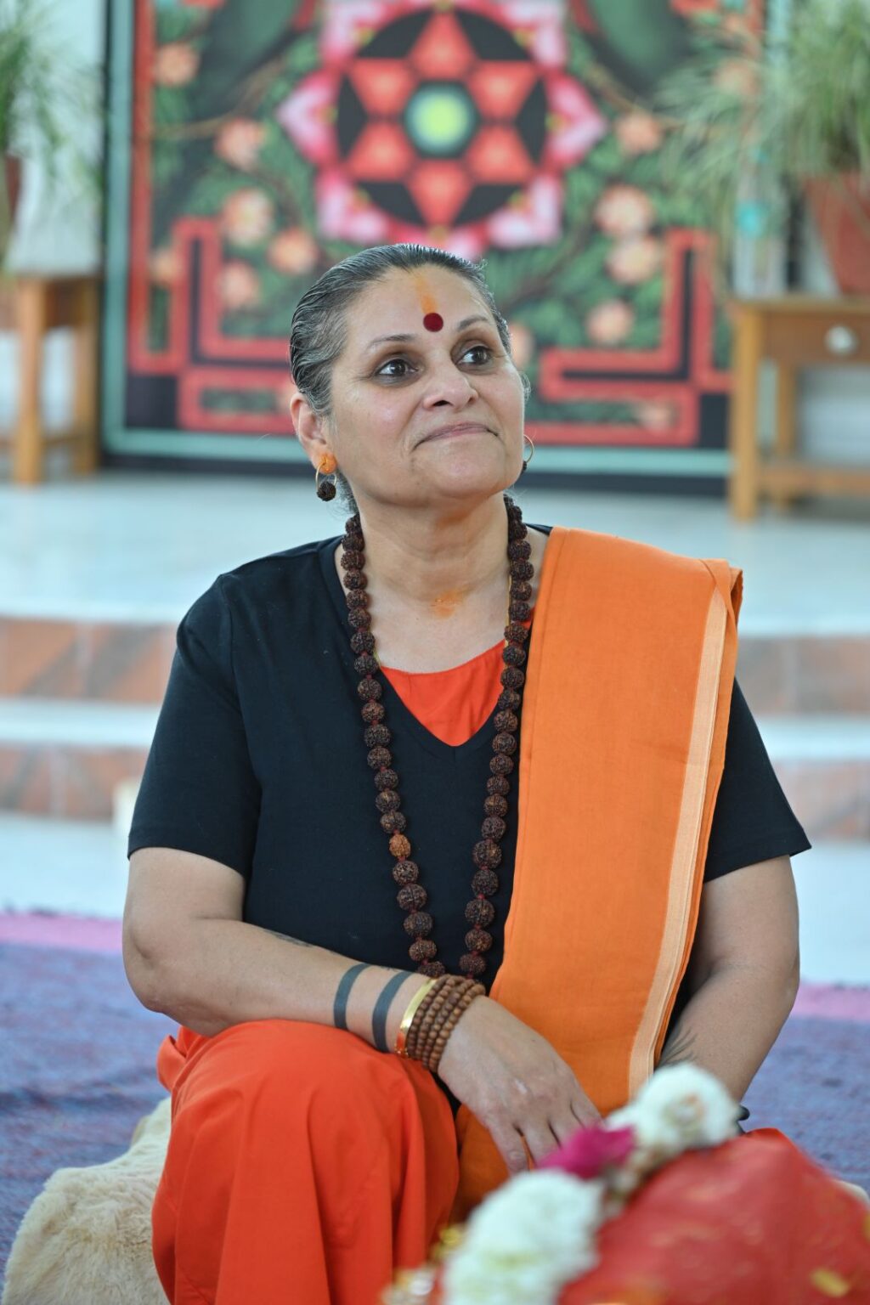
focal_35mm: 115
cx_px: 435
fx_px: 4168
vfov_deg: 17.8
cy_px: 652
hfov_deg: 11.9
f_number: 4
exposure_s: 1/100
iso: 640
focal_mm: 115
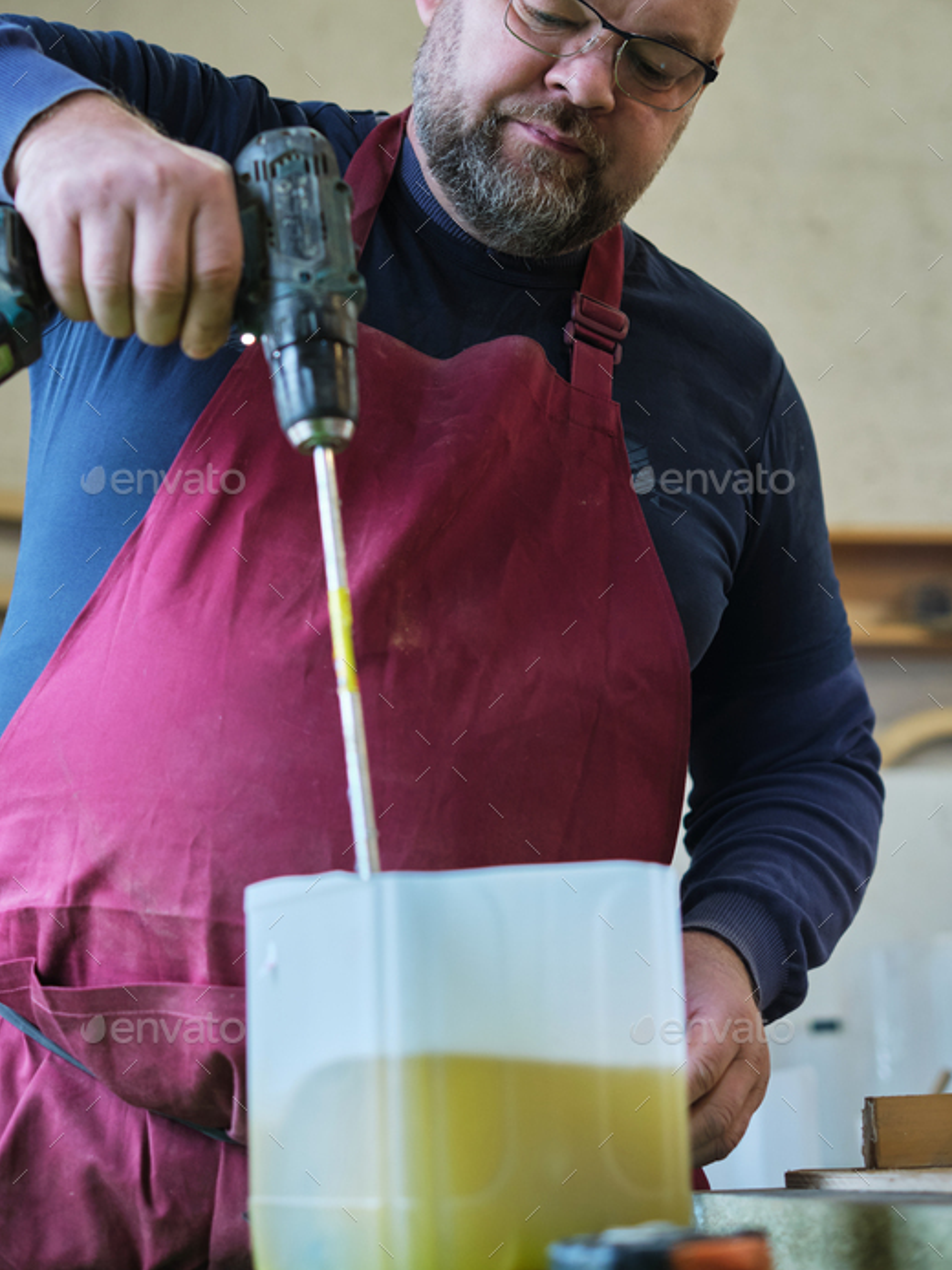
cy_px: 468
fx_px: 2385
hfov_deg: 22.6
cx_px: 432
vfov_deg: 29.7
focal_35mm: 65
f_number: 2
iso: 500
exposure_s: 1/160
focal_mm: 35
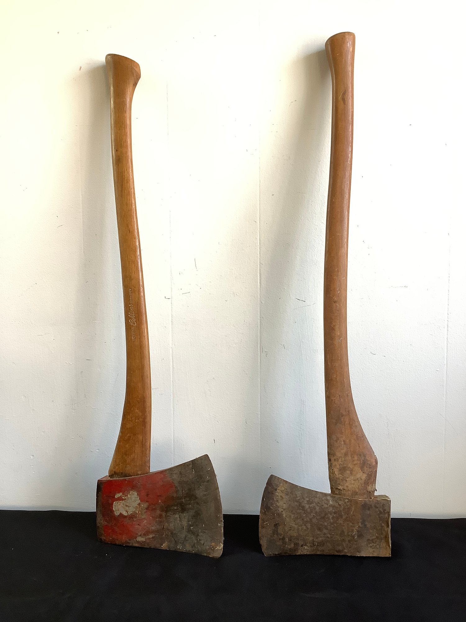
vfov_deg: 58.4
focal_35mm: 31
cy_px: 311
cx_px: 233
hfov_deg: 45.4
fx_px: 556
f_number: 2.4
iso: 160
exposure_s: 1/60
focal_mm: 3.3
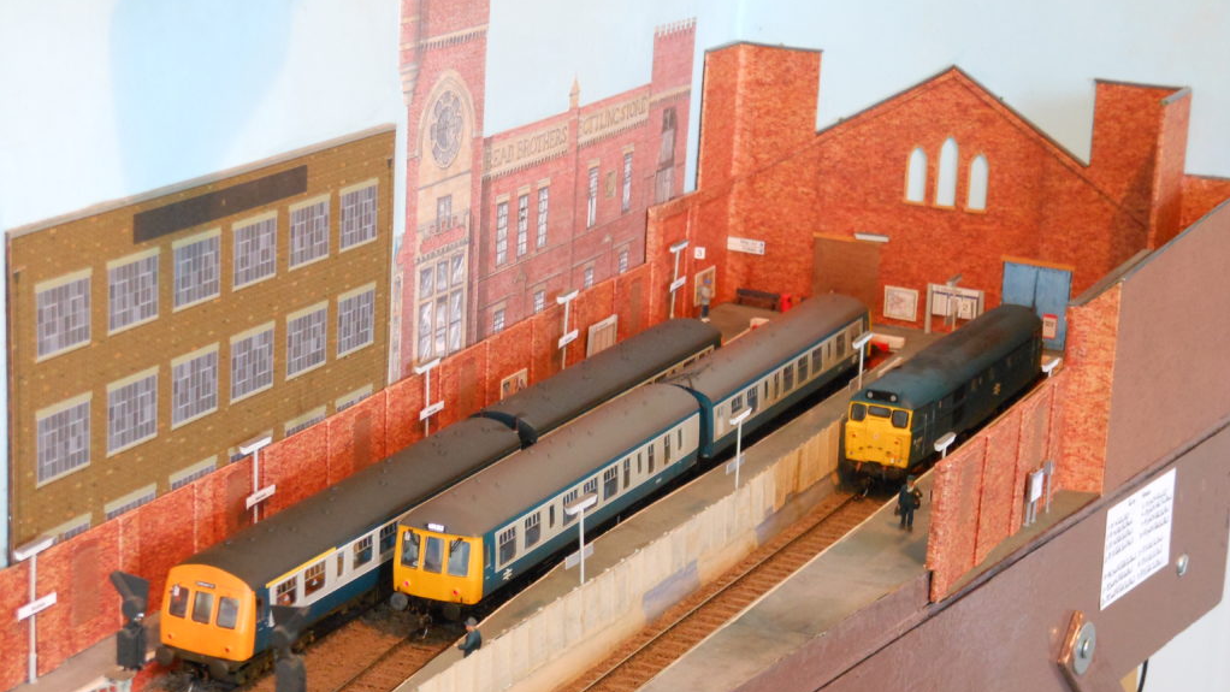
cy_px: 427
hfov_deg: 25.6
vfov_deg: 14.6
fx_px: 2707
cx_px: 615
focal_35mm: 83
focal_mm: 13.6
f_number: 4.4
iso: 400
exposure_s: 1/13
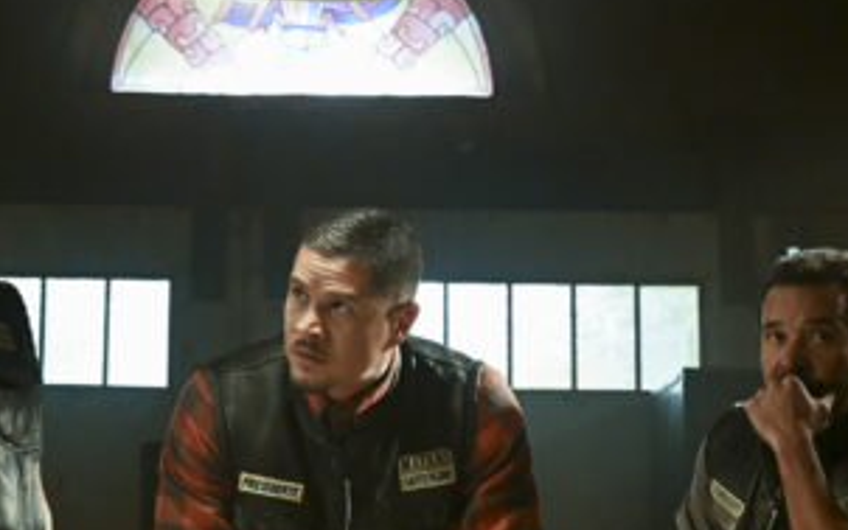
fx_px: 2219
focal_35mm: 96
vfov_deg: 13.6
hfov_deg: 21.6
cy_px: 439
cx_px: 300
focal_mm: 39
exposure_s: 1/100
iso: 5000
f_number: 5
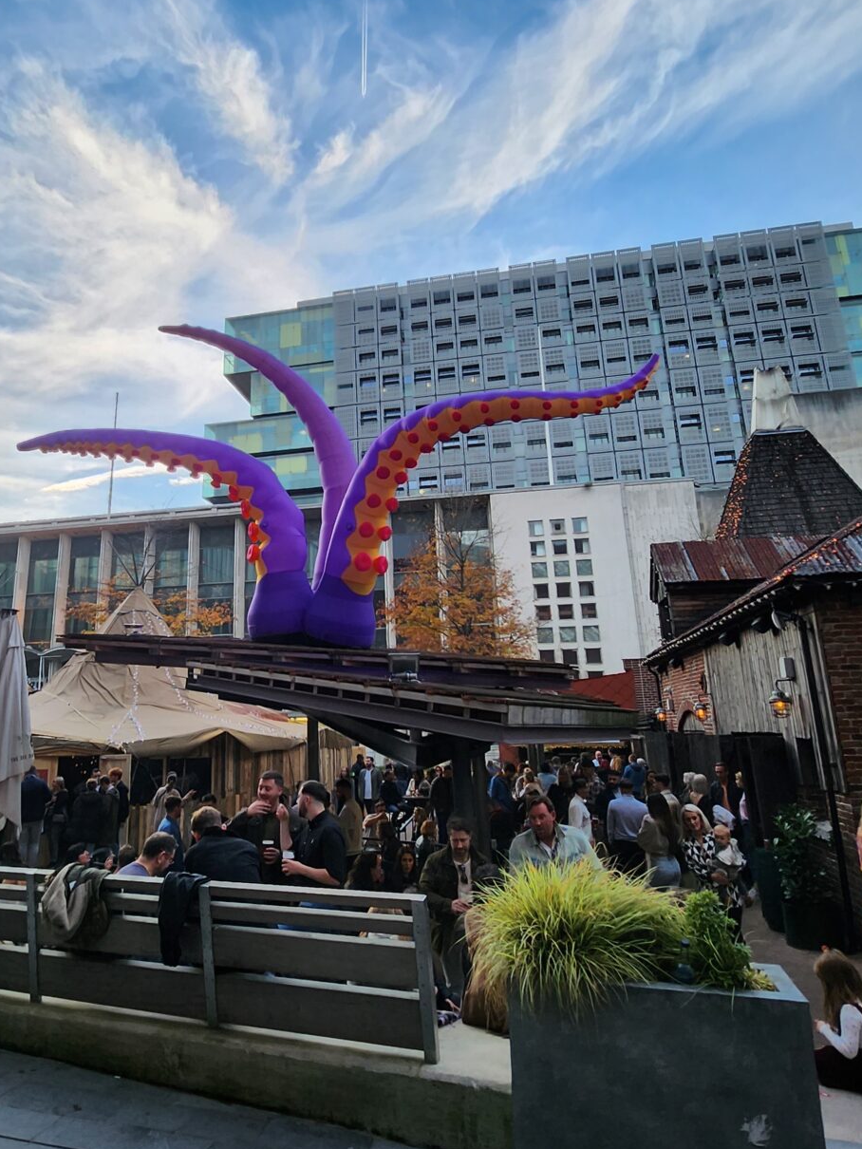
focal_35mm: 22
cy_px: 508
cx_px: 340
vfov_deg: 76.1
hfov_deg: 60.5
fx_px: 730
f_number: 2.2
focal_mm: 1.7
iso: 32
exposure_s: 1/318
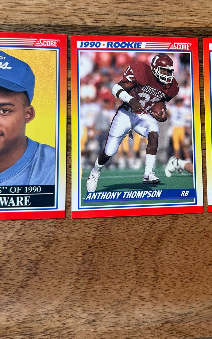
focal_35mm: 46
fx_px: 425
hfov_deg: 27.1
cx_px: 187
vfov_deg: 43.3
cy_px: 136
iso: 125
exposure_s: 1/120
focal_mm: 6.86
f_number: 1.78
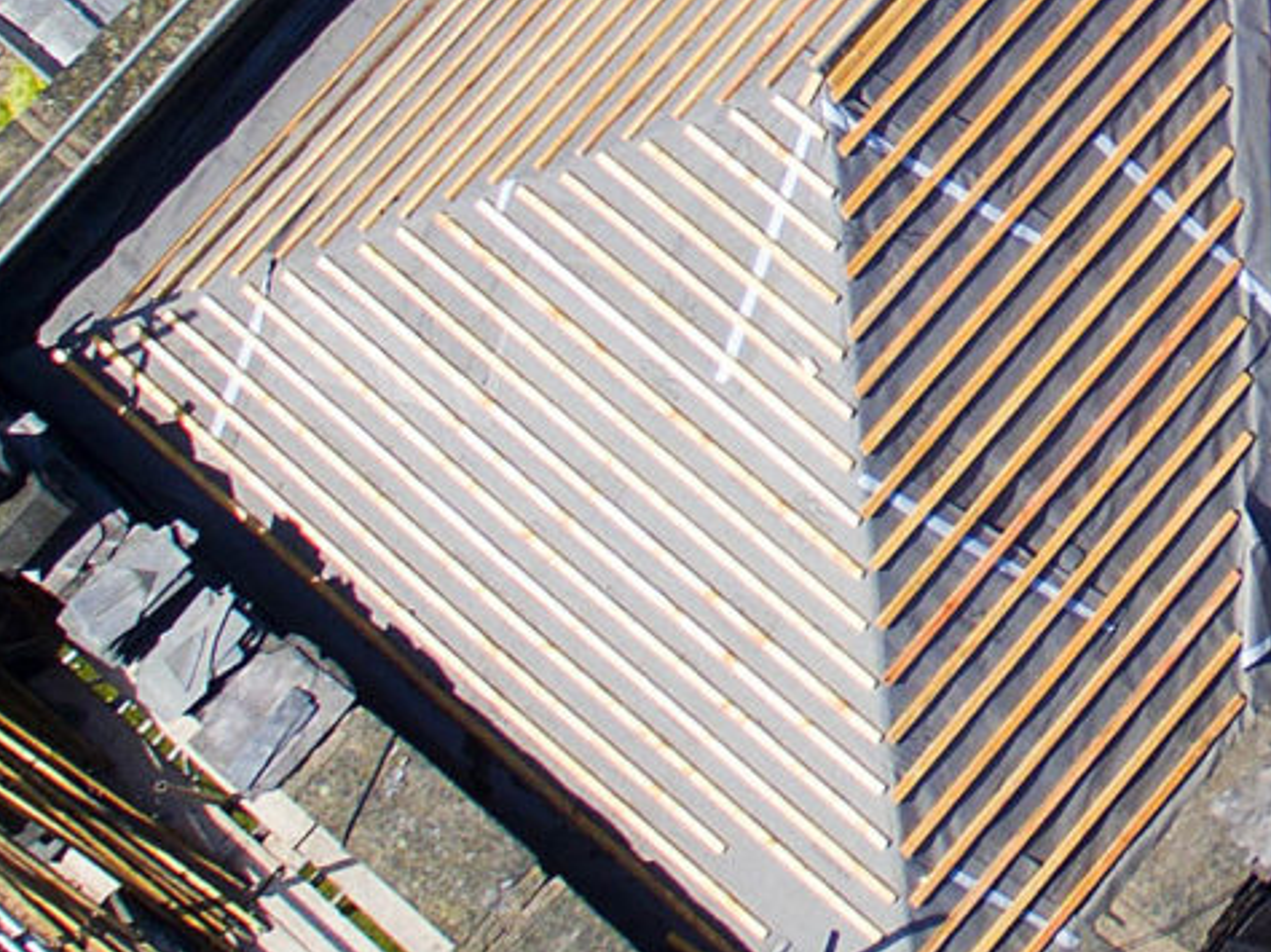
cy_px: -160
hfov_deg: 16.7
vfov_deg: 13.4
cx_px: 1856
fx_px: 3963
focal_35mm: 108
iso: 100
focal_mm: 3.61
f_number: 2.8
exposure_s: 1/640
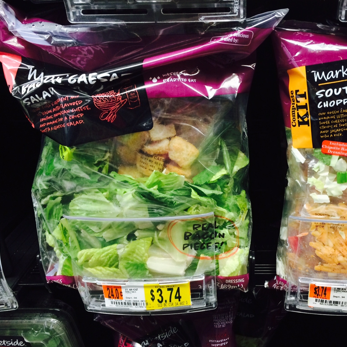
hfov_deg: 45.4
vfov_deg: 46.0
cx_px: 230
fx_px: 408
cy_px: 172
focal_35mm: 36
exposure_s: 1/30
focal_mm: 4.12
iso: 64
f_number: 2.2
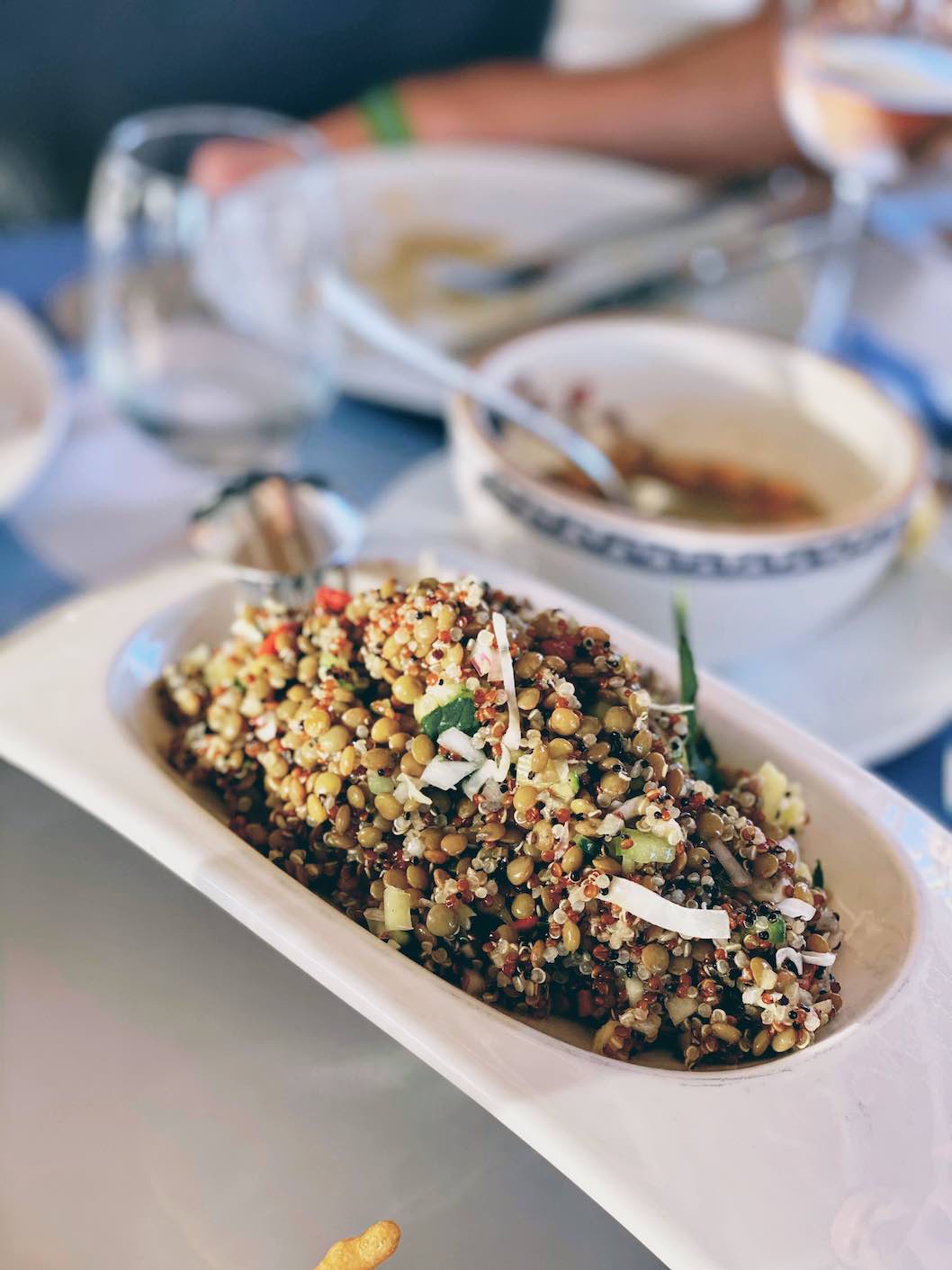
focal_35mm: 52
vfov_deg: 36.8
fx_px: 1907
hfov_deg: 28.0
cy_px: 635
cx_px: 476
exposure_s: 1/122
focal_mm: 6
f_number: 2
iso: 125
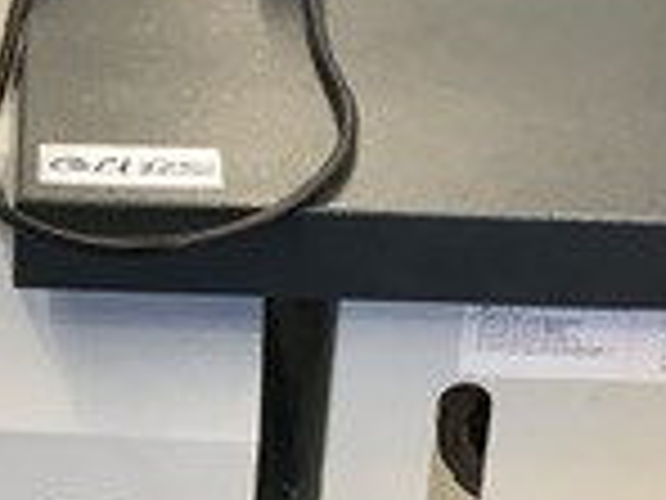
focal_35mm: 134
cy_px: 221
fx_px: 2578
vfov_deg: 11.1
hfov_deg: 14.2
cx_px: -148
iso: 125
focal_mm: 3.3
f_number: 2.4
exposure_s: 1/50
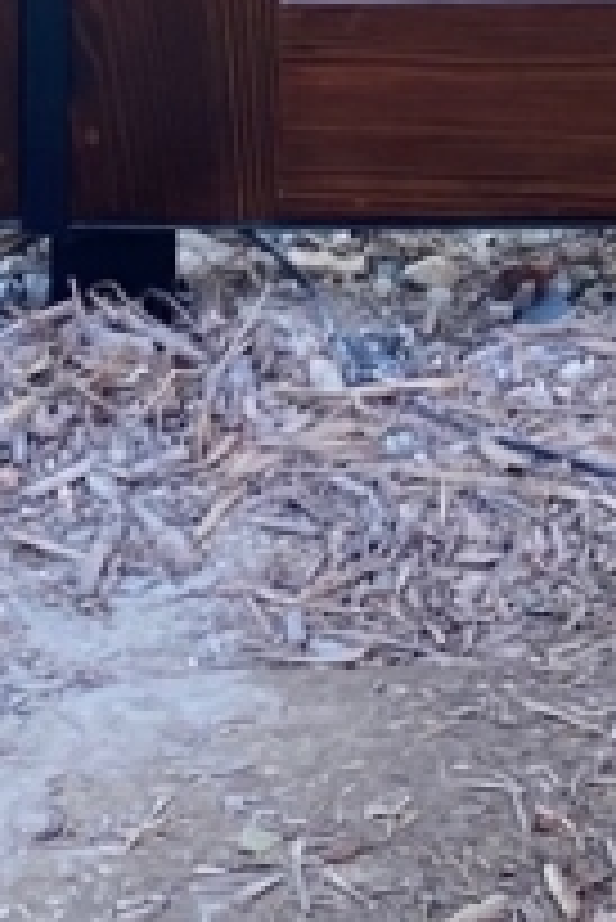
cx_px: 180
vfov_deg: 9.2
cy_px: -1387
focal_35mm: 198
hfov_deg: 6.9
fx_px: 5073
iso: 32
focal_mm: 4.25
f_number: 1.8
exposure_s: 1/191
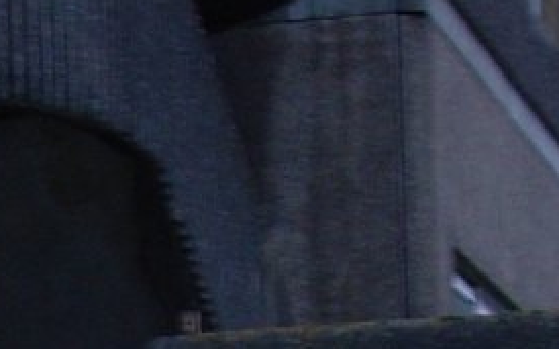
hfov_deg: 8.8
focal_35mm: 235
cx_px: -124
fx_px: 3579
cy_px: 1206
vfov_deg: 5.2
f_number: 2.8
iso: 79
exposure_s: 1/16.9
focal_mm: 7.8
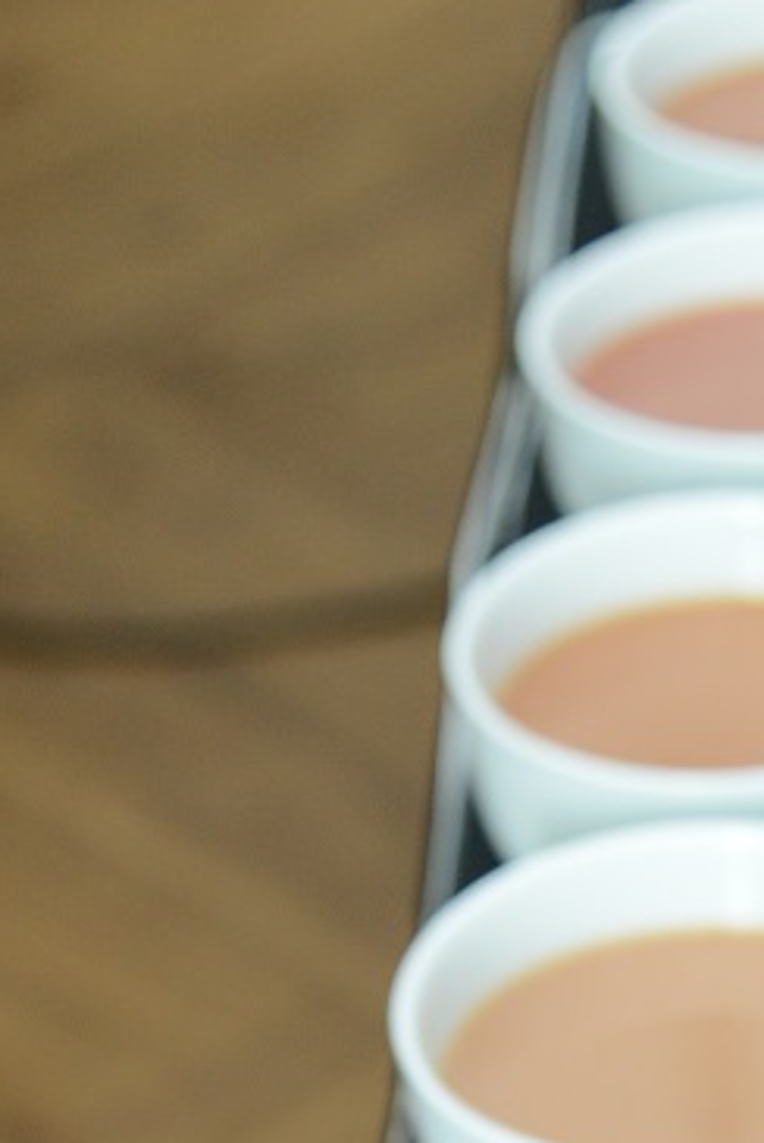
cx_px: 971
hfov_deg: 9.0
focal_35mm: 151
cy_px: 1594
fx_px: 4797
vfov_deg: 13.0
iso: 1000
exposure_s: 1/160
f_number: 4
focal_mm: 46
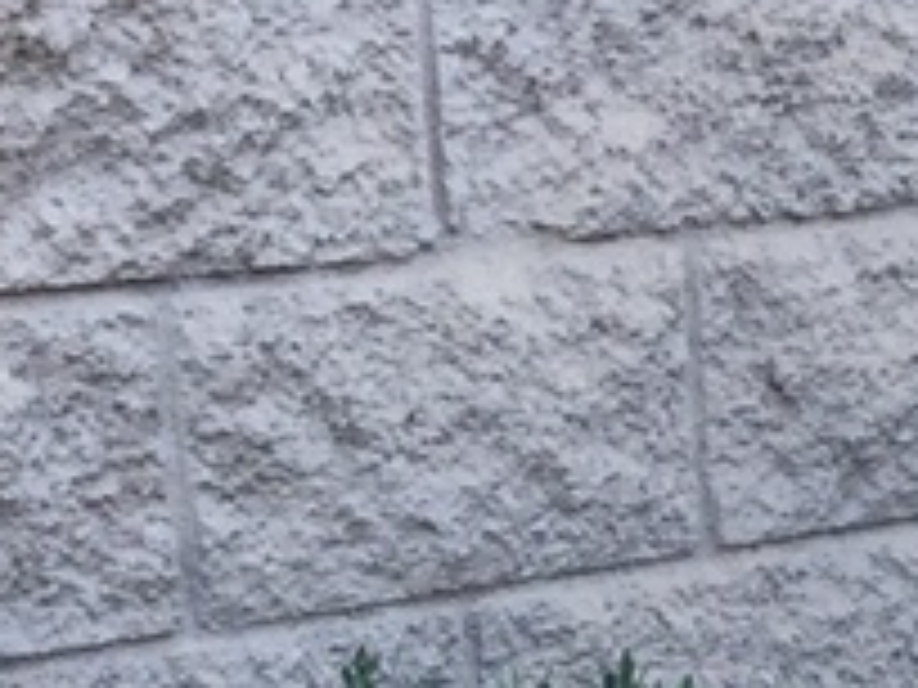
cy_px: 1794
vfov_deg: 7.5
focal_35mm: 182
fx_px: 4827
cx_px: 1179
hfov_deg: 10.6
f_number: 2.2
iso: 32
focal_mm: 4.15
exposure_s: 1/184
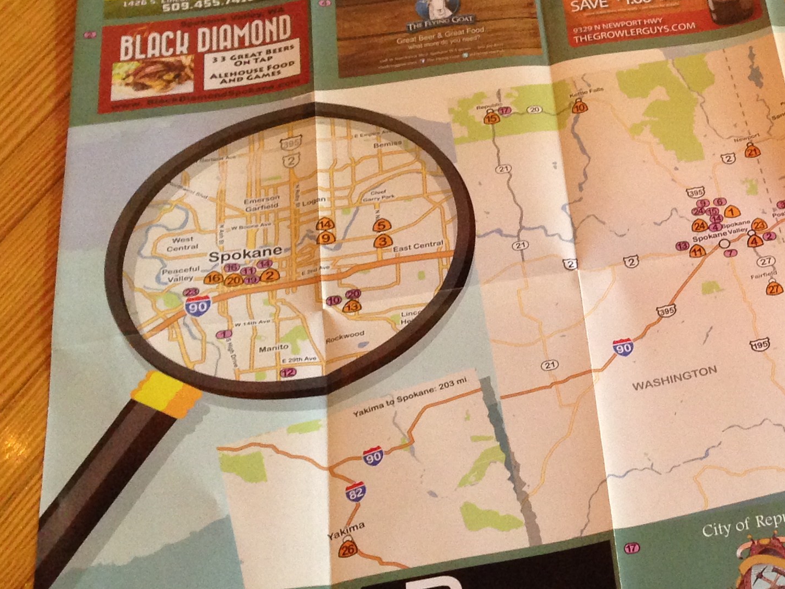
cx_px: 811
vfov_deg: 19.6
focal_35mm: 75
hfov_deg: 24.6
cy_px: 230
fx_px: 1701
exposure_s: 1/20
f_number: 2.4
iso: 250
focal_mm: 4.12
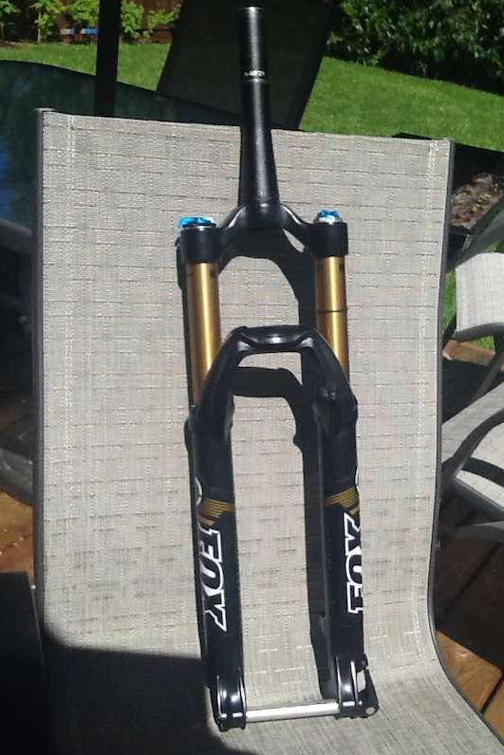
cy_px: 378
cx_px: 253
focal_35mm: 46
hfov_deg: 29.3
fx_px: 966
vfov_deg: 42.7
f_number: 2.4
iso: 40
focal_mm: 2.03
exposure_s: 1/1912
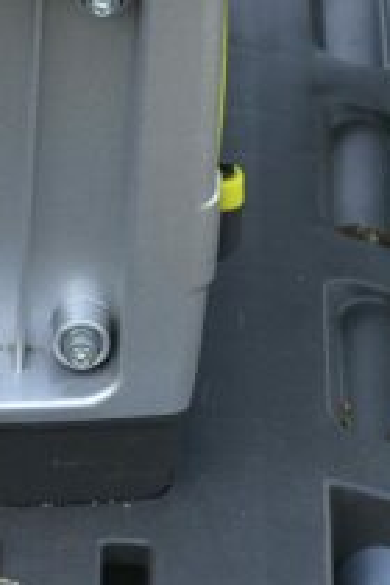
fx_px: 5573
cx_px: 245
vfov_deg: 6.0
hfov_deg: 4.0
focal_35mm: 343
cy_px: 61
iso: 100
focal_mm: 40
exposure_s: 1/320
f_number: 4
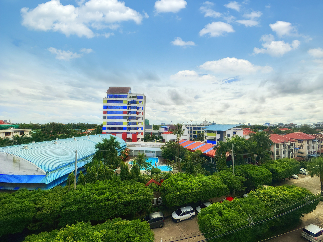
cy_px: 121
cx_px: 162
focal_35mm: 14
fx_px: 131
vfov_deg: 85.7
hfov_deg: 102.1
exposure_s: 1/4651
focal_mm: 2.22
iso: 50
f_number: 2.2
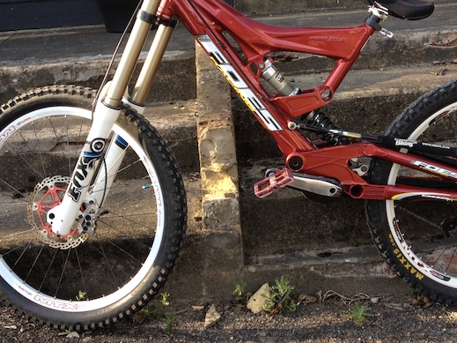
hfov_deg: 35.4
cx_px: 276
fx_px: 713
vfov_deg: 27.0
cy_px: 142
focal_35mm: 54
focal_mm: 4.28
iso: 64
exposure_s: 1/156
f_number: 2.4
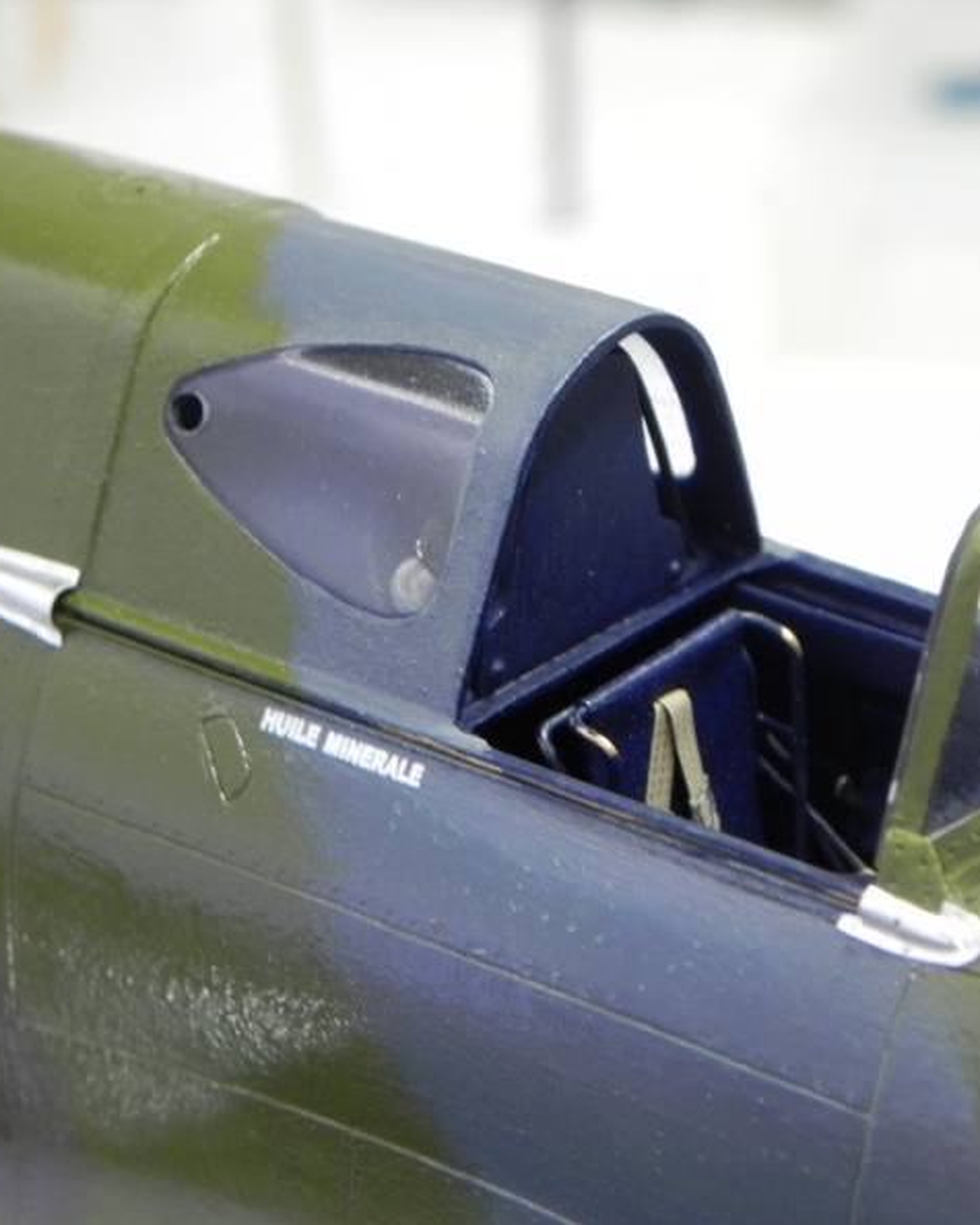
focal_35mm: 138
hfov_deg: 11.2
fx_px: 5005
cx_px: 565
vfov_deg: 14.0
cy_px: 610
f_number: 4
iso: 400
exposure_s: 1/18.2
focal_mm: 18.8
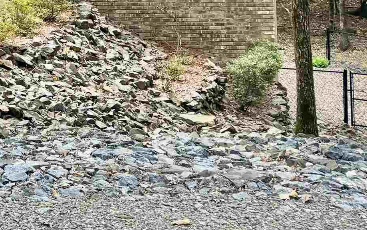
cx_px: -220
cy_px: -144
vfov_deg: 14.1
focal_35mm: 85
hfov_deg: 20.1
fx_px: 850
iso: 80
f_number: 1.78
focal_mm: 6.86
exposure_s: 1/376
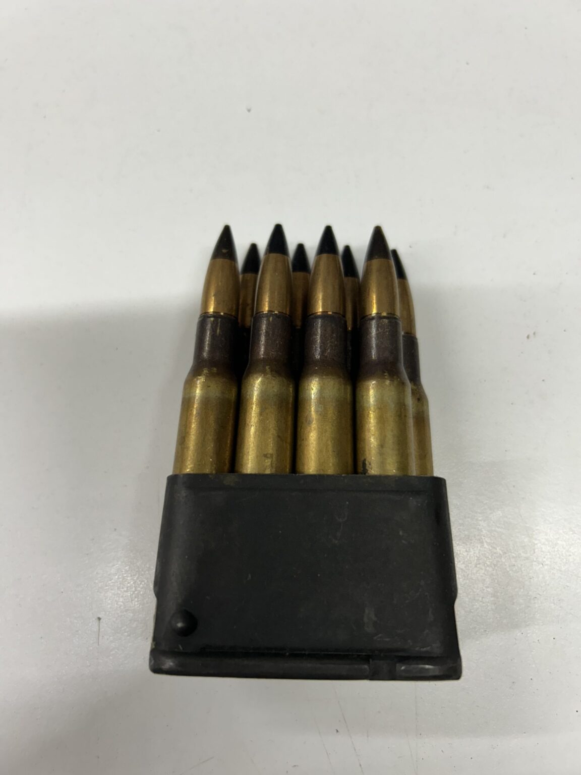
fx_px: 582
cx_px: 290
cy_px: 388
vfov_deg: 67.3
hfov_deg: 53.1
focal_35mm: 26
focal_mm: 5.7
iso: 100
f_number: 1.5
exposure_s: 1/120
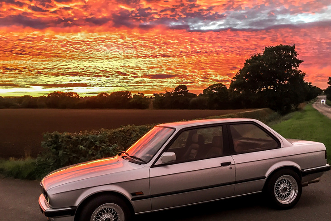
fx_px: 303
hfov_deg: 57.2
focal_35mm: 33
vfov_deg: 39.9
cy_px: 124
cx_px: 173
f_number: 2.2
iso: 64
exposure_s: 1/35
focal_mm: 4.15
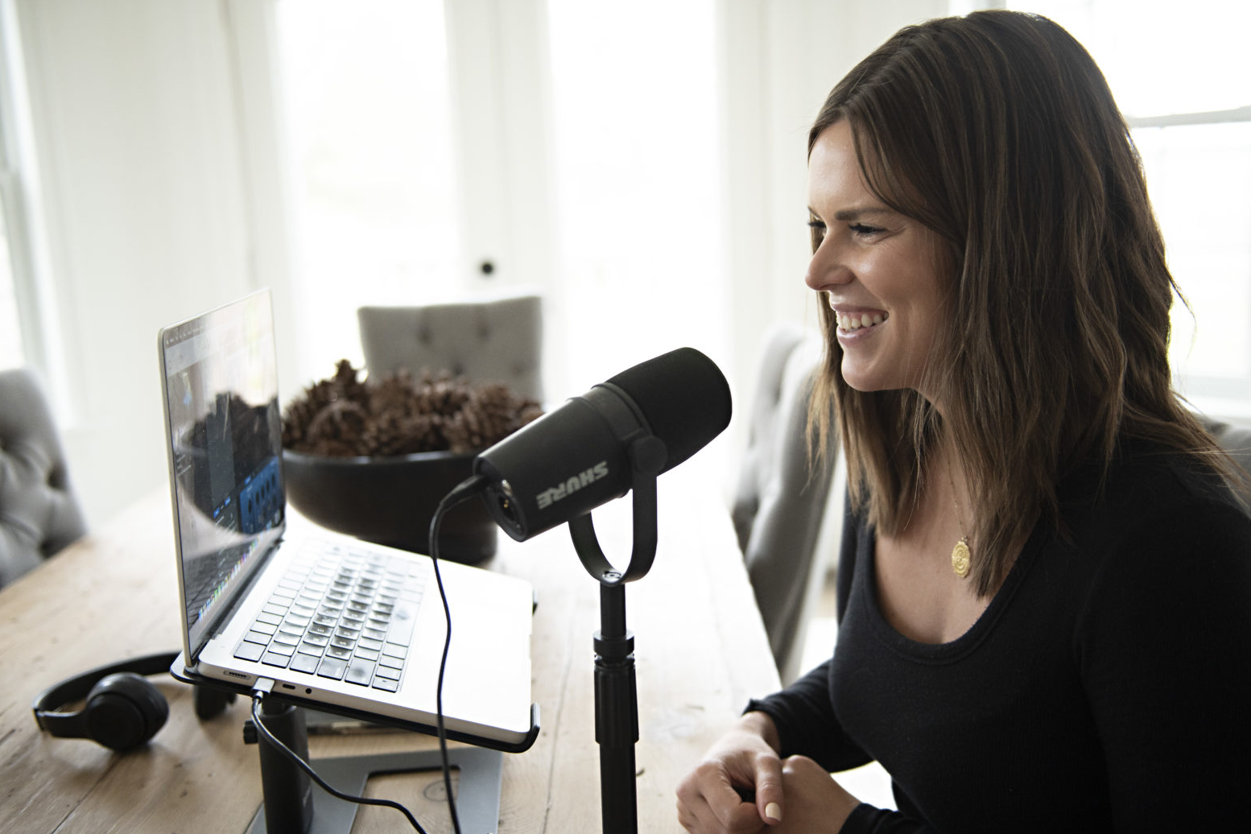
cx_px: 621
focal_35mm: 35
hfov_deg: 54.4
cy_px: 420
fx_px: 1216
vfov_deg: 37.9
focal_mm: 34
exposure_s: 1/80
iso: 1600
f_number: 2.8
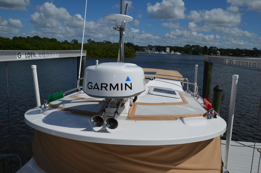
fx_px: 217
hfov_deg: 62.0
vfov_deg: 43.4
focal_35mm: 30
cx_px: 130
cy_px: 86
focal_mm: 20
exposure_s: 1/500
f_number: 11
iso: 100
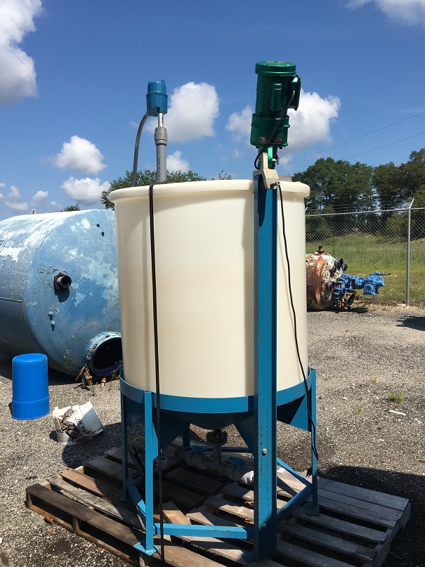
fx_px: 475
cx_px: 212
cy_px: 284
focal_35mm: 29
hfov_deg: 48.2
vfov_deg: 61.7
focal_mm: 4.15
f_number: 2.2
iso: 25
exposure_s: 1/2331
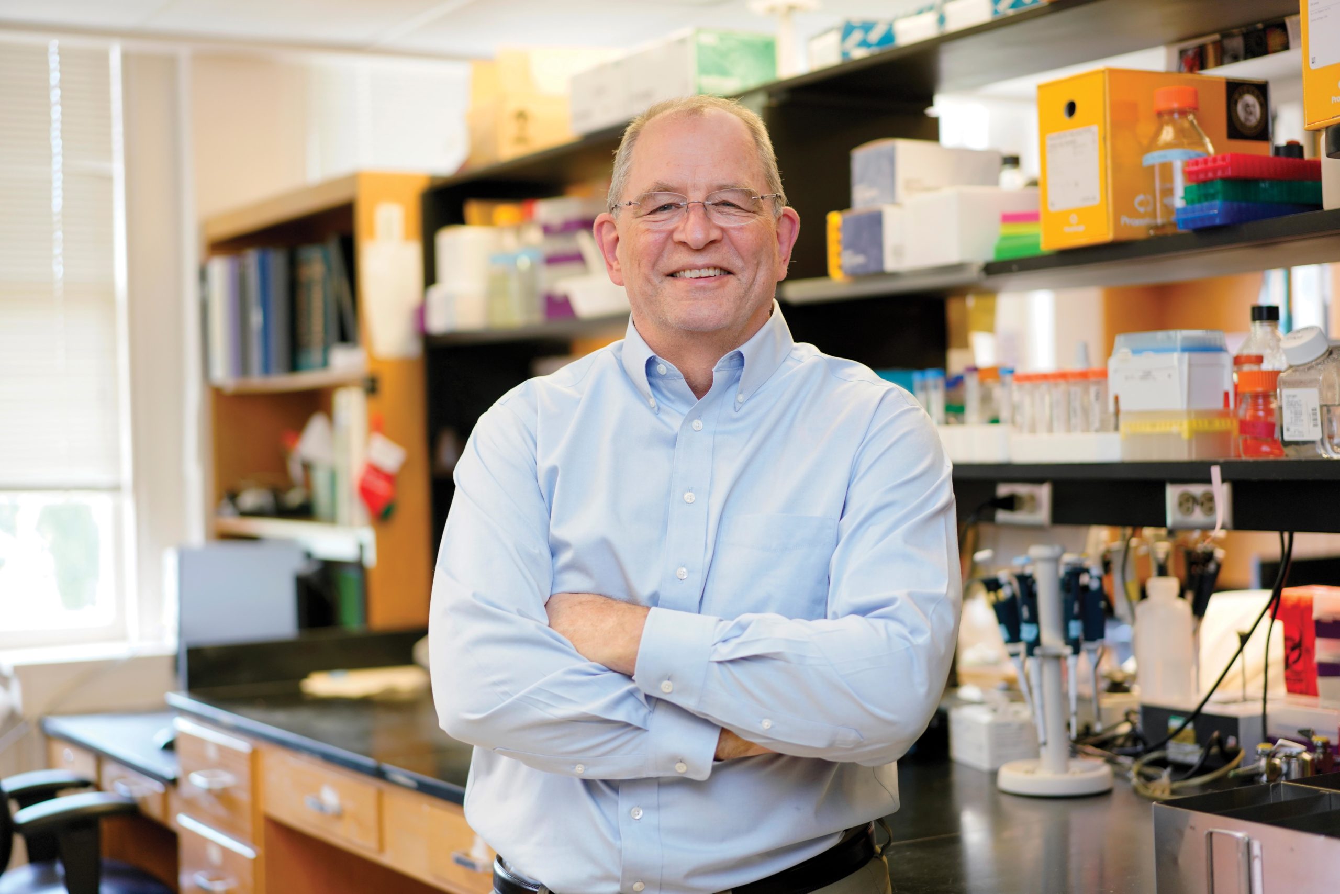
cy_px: 447
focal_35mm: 55
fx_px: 2048
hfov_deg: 36.2
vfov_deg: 24.6
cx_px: 670
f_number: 2
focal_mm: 55
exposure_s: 1/200
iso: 500
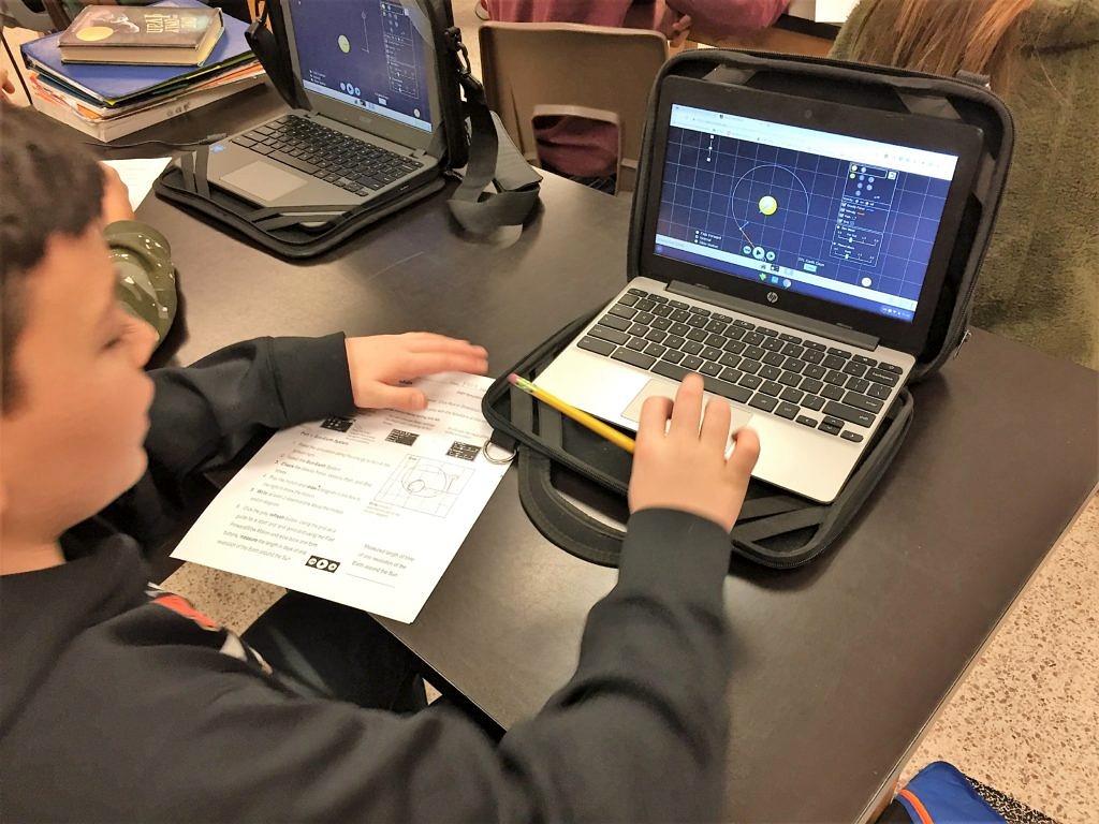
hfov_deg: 61.7
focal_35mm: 29
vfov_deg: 48.2
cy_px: 412
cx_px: 550
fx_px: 921
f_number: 2.2
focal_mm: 4.15
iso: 100
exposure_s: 1/30
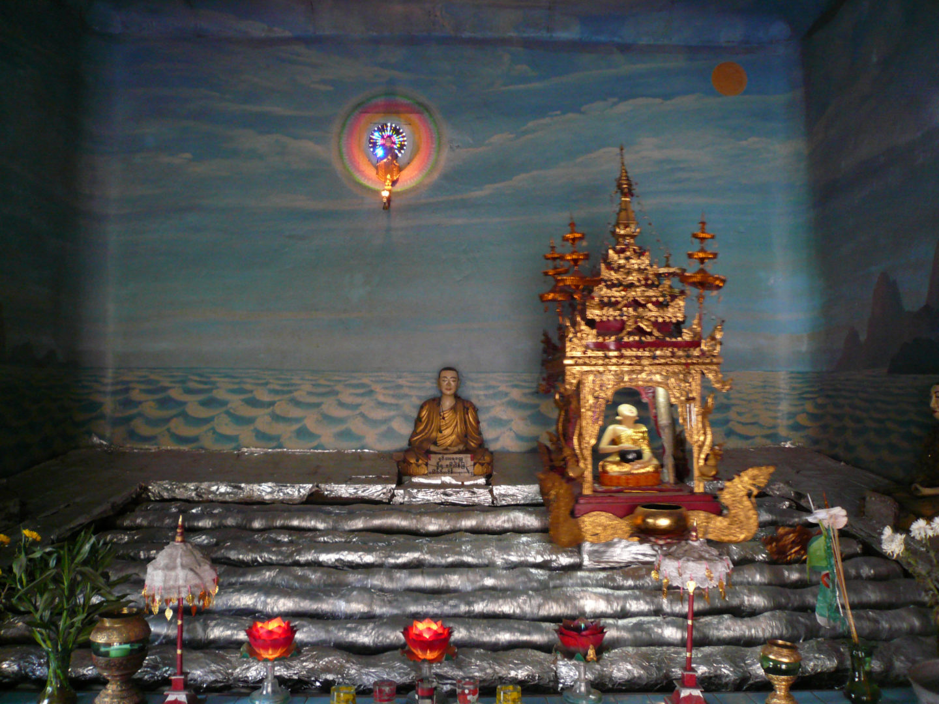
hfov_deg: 63.4
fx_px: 760
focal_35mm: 28
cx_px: 470
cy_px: 352
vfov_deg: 49.7
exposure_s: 1/8
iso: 200
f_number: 2.8
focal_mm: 4.6
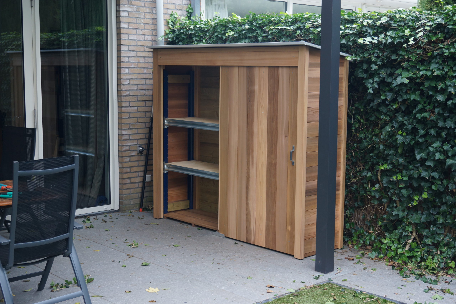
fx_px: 665
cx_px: 228
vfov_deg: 25.8
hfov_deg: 37.8
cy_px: 152
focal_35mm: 52
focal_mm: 35
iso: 250
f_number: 5
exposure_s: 1/60
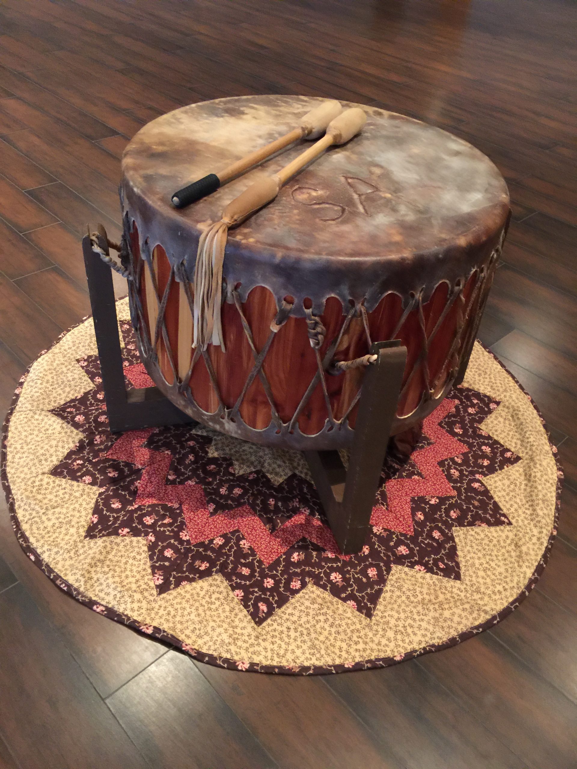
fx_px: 645
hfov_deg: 48.2
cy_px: 384
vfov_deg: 61.7
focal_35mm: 29
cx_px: 288
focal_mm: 4.15
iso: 80
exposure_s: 1/4
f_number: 2.2
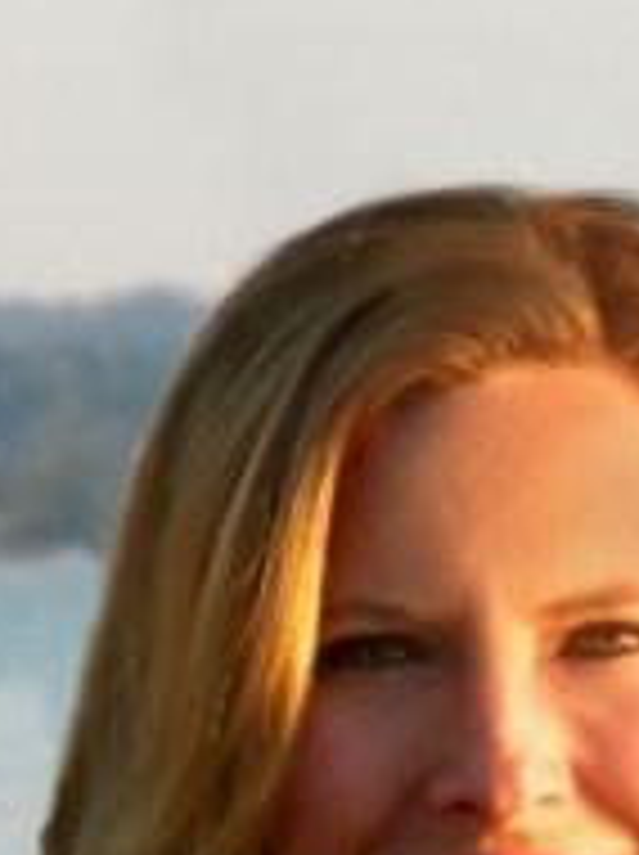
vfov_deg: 4.6
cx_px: 513
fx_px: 10657
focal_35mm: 432
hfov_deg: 3.4
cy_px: 909
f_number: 5.2
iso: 400
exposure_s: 1/578
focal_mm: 33.1
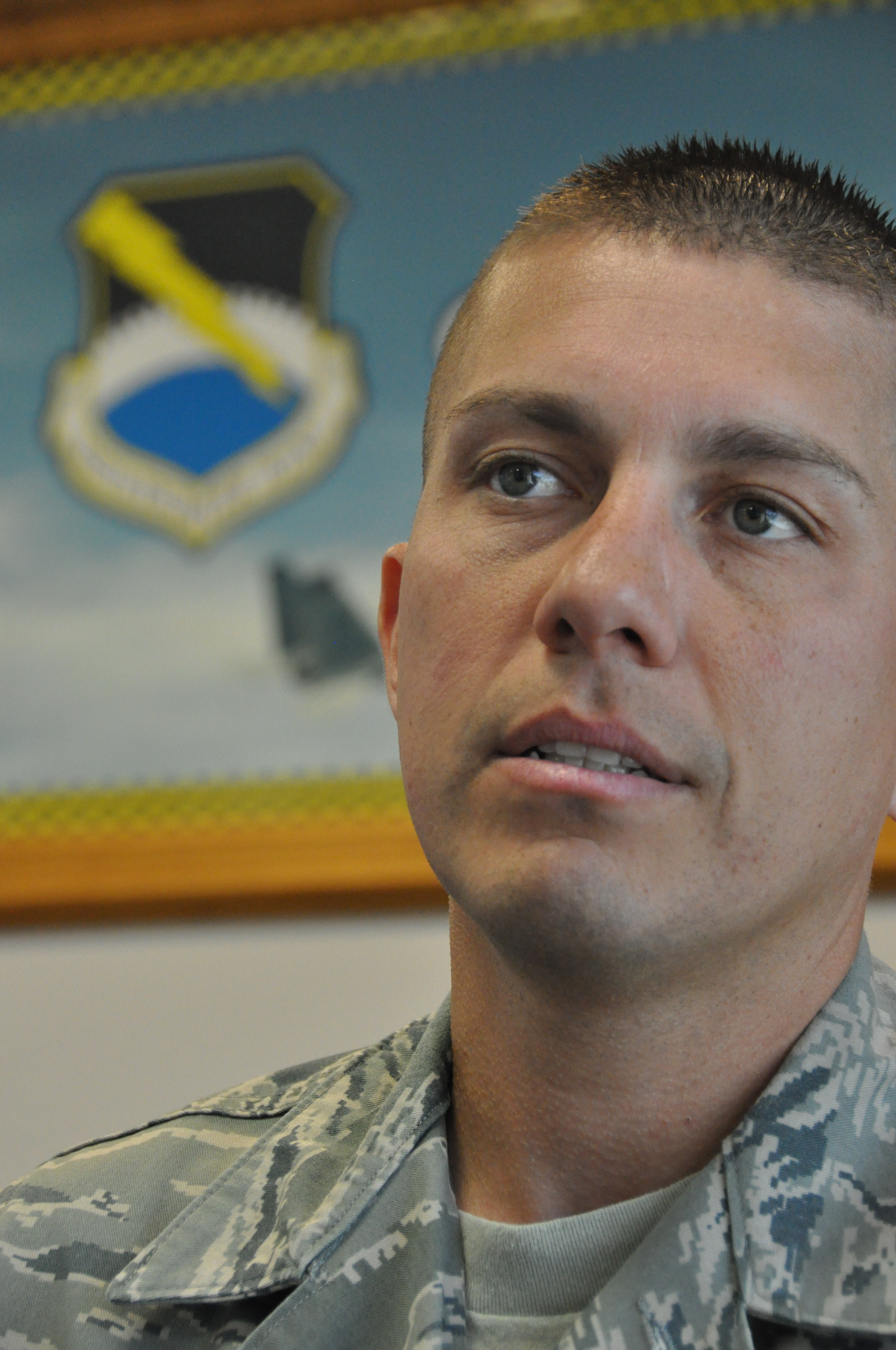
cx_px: 448
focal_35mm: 135
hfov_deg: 10.1
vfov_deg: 15.2
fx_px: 5053
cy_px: 675
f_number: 5.6
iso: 2000
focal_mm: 90
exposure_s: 1/125
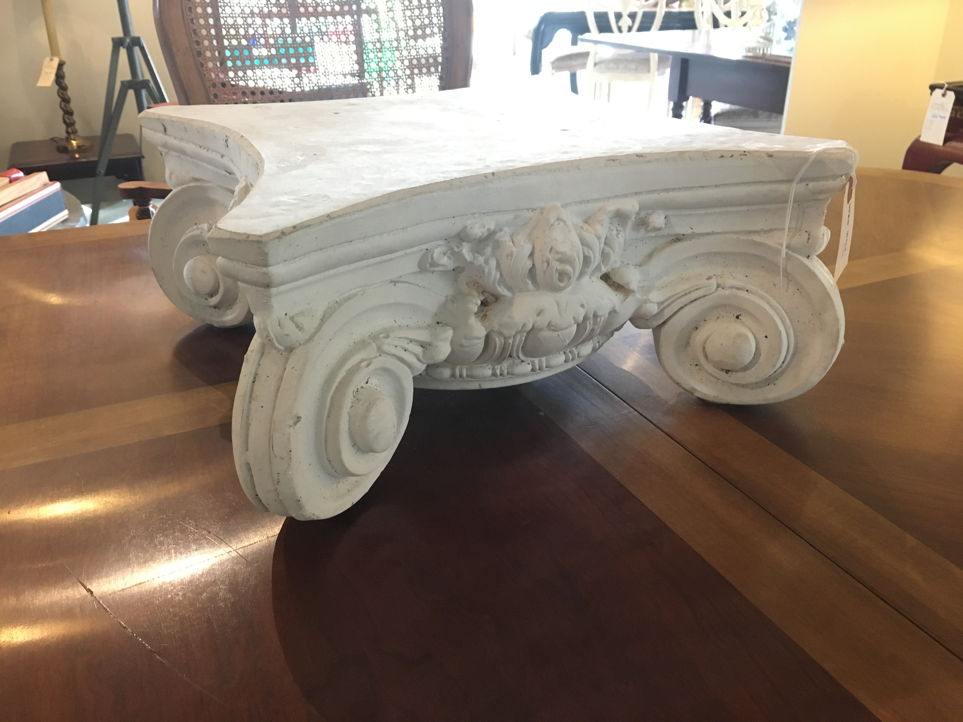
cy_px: 361
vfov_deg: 48.2
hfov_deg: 61.7
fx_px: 807
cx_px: 482
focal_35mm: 29
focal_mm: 4.15
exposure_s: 1/30
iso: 160
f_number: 2.2
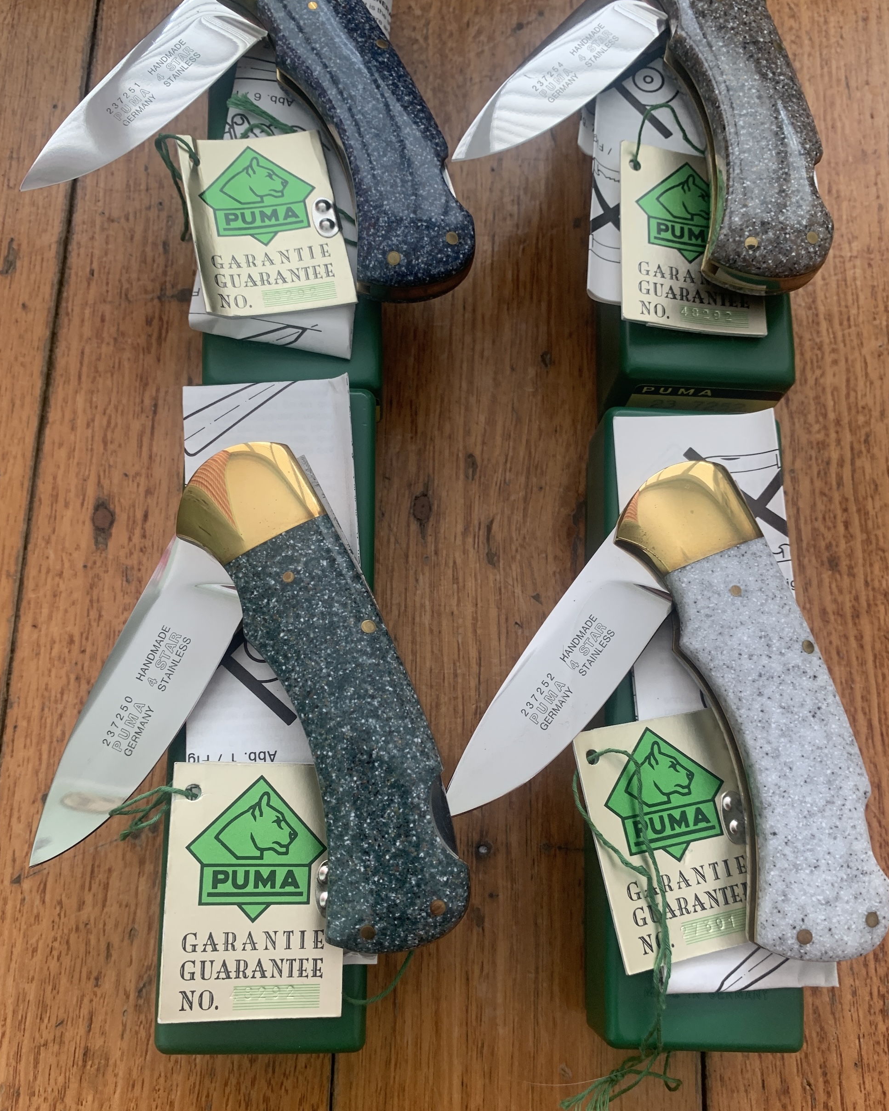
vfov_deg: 62.1
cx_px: 449
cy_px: 600
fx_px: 921
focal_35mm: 28
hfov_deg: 51.5
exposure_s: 1/91
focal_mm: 4.25
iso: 100
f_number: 1.8
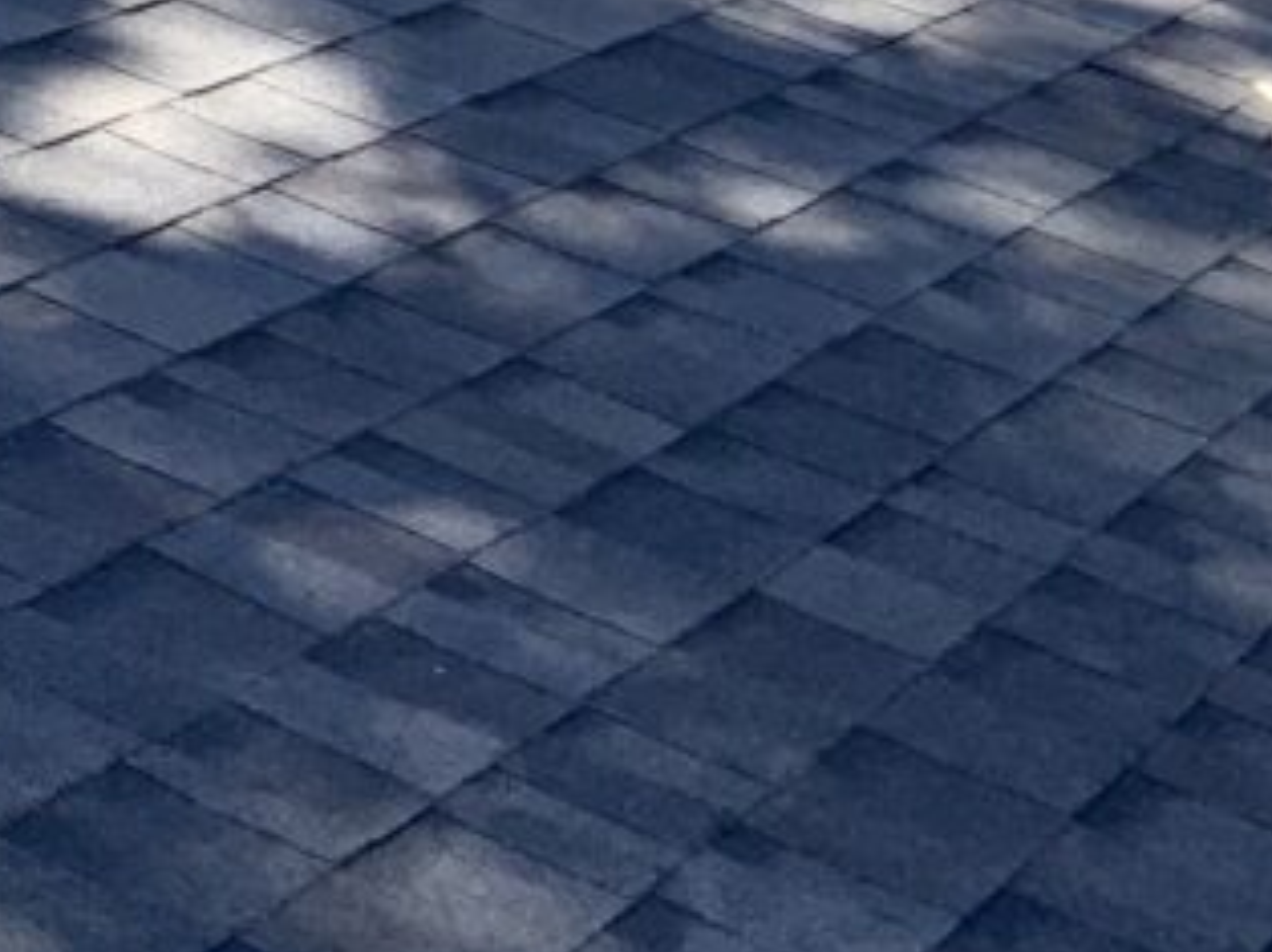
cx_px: -1483
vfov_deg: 10.1
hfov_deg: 12.0
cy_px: -429
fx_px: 5214
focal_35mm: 142
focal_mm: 3
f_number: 1.8
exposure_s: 1/473
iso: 16
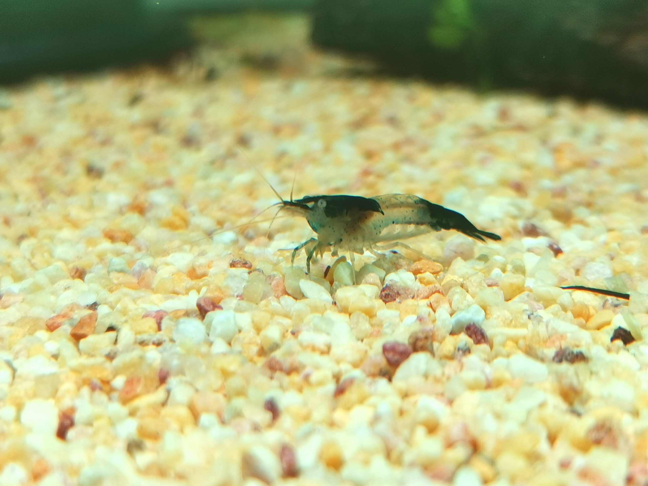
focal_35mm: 60
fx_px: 1123
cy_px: 243
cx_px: 324
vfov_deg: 24.4
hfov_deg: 32.2
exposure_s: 1/100
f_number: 1.8
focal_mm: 4.75
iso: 64
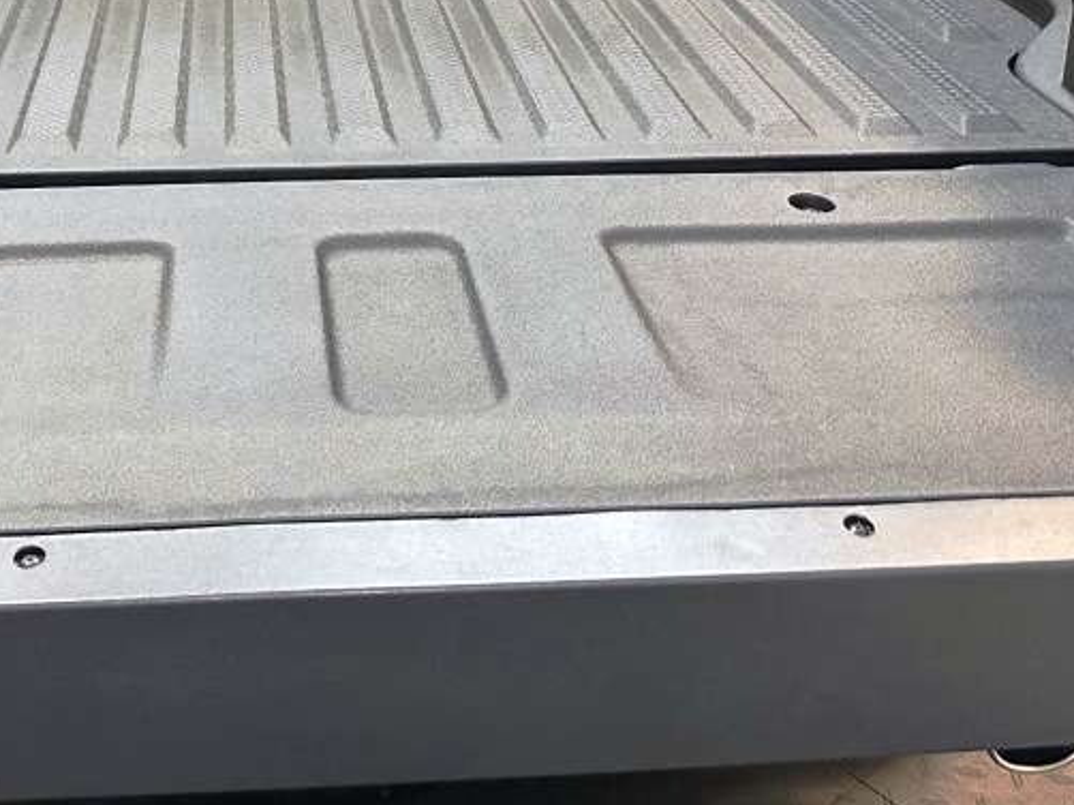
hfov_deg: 38.3
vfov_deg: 27.8
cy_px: -13
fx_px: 1520
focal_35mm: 49
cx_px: 325
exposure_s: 1/60
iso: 800
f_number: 1.78
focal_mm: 6.86
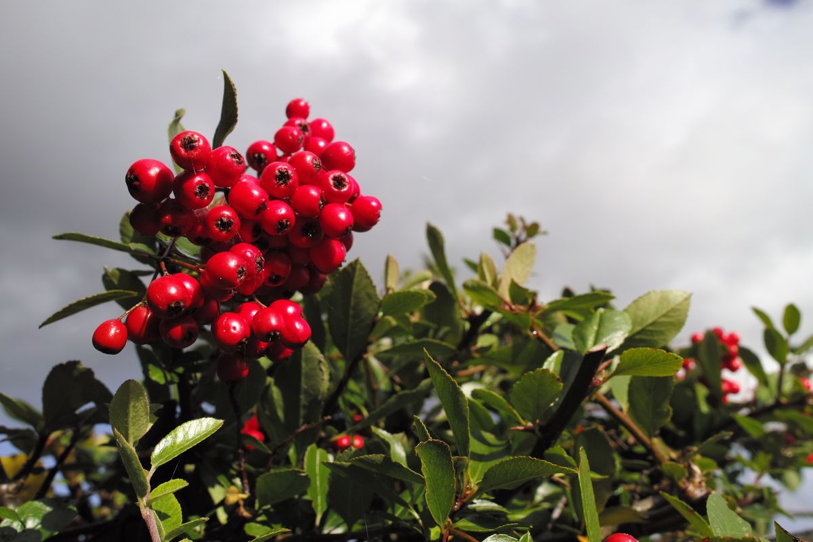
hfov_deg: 65.5
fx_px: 632
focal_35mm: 28
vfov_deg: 46.4
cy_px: 271
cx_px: 406
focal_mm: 19
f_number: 8
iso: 200
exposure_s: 1/500
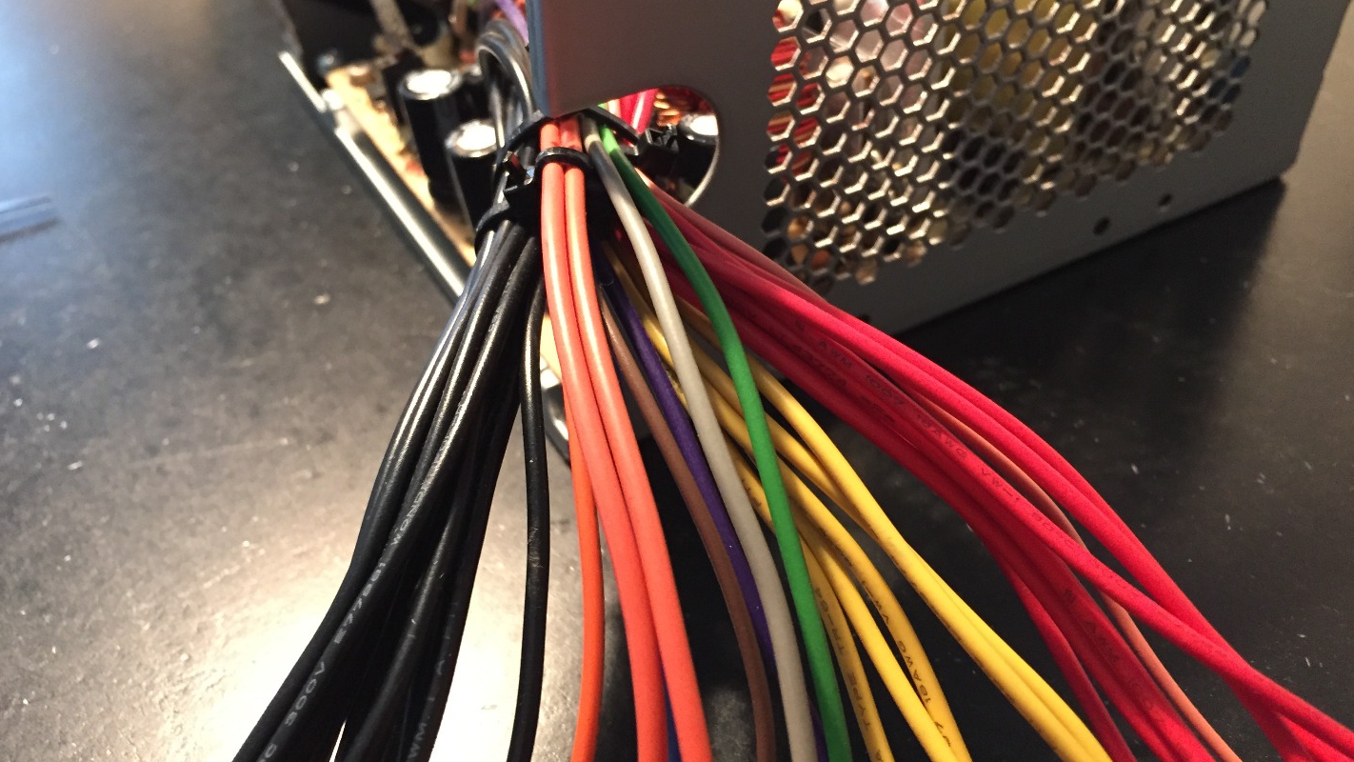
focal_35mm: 32
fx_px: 1149
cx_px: 674
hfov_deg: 61.0
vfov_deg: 36.6
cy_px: 320
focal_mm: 4.15
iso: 250
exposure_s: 1/20
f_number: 2.2
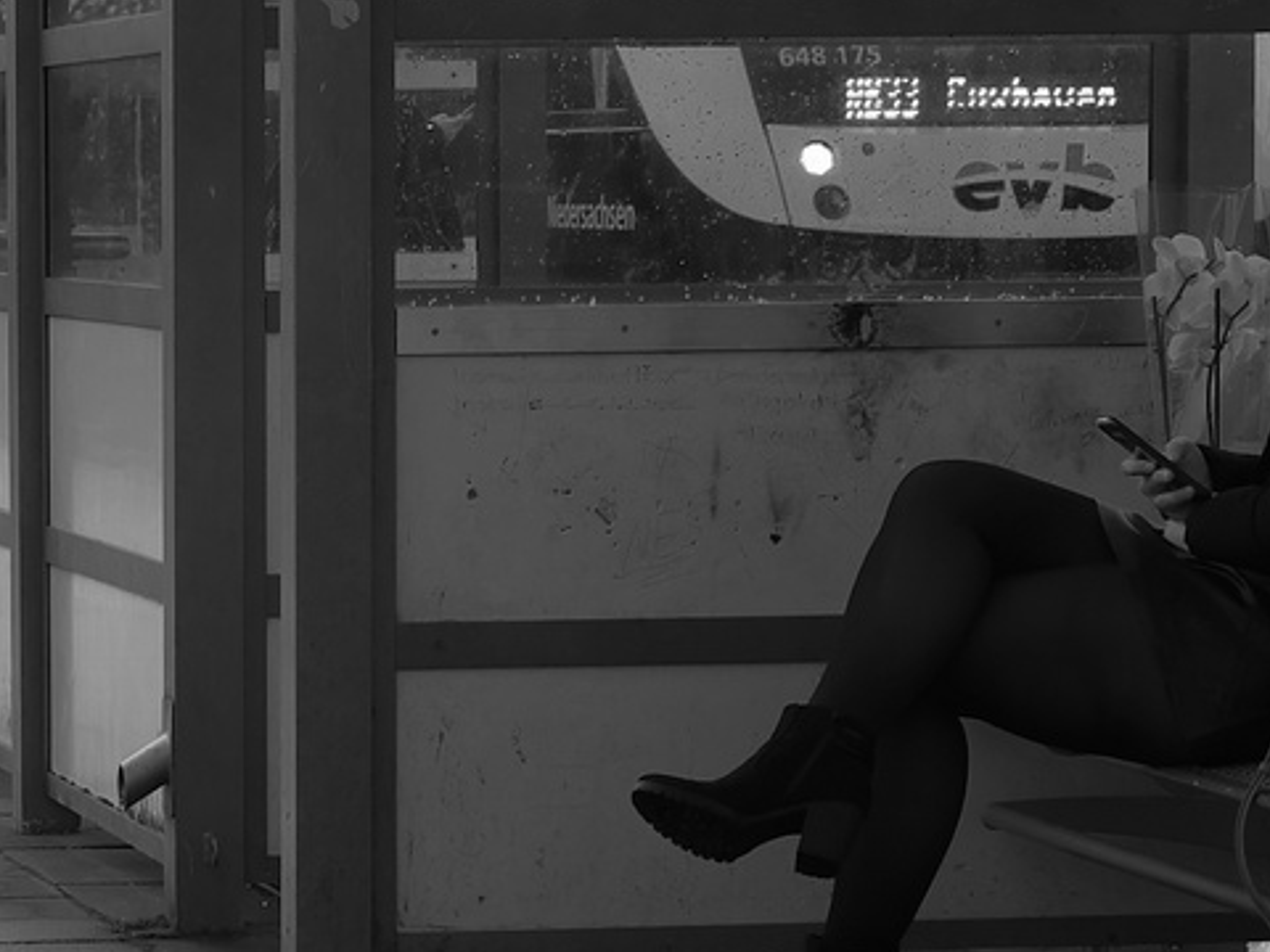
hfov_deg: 11.3
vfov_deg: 8.6
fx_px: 6310
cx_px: -164
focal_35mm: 172
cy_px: 484
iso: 200
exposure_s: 1/220
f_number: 5.6
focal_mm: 35
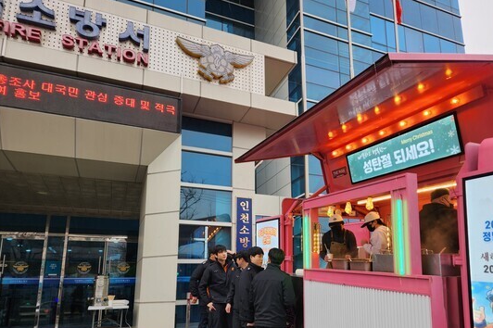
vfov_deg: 47.4
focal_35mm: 27
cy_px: 207
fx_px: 370
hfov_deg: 67.2
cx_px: 275
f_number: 1.8
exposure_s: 1/120
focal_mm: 5.4
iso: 32
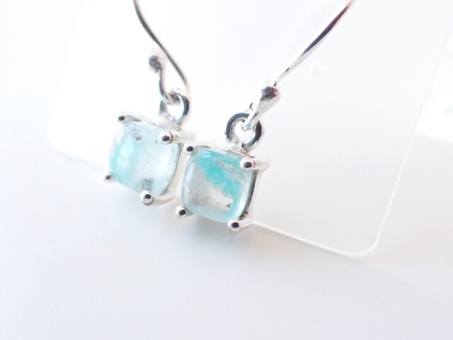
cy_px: 170
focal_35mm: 30
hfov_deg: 60.0
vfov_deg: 46.8
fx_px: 393
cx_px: 226
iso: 320
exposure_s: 1/125
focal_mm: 5.4
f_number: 3.2
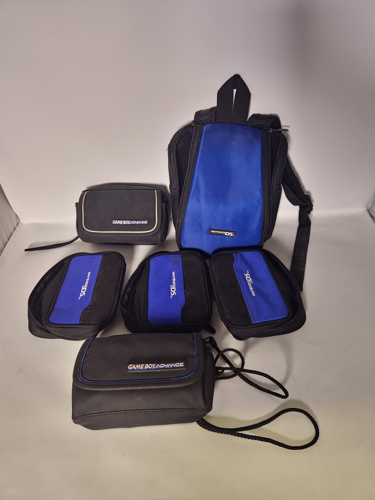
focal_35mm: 23
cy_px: 250
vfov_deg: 73.9
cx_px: 188
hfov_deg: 58.9
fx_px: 332
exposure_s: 1/120
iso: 100
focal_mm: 5.4
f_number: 1.8
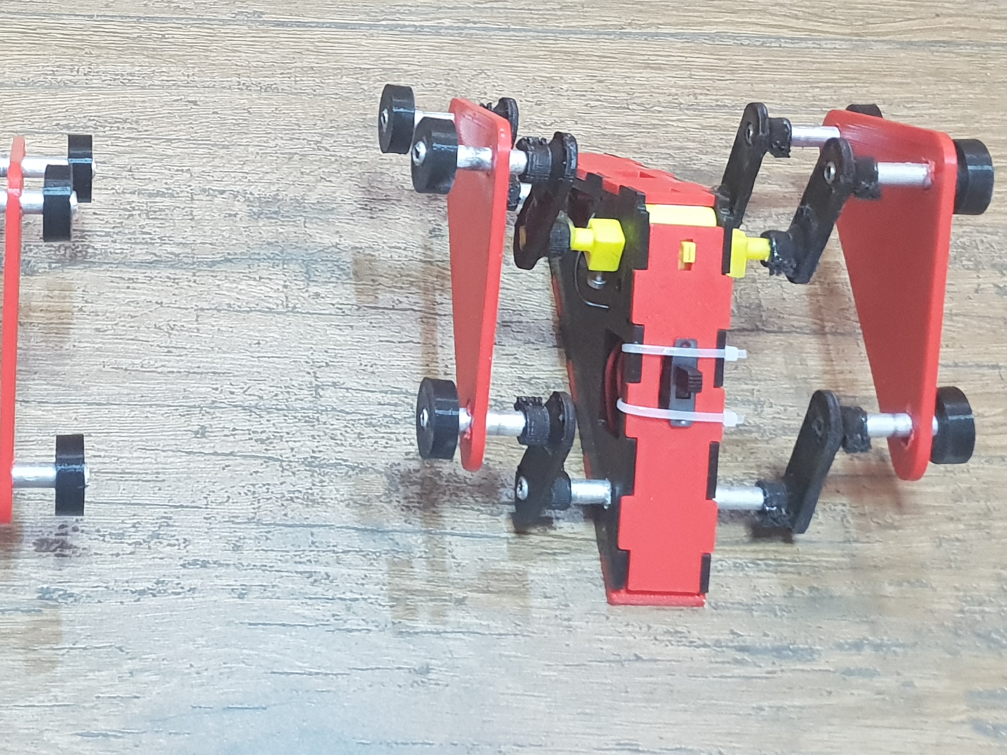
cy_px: 17
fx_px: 1833
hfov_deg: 29.9
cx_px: 177
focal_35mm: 63
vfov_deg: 22.5
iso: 320
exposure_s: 1/33
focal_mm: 4.3
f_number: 1.5
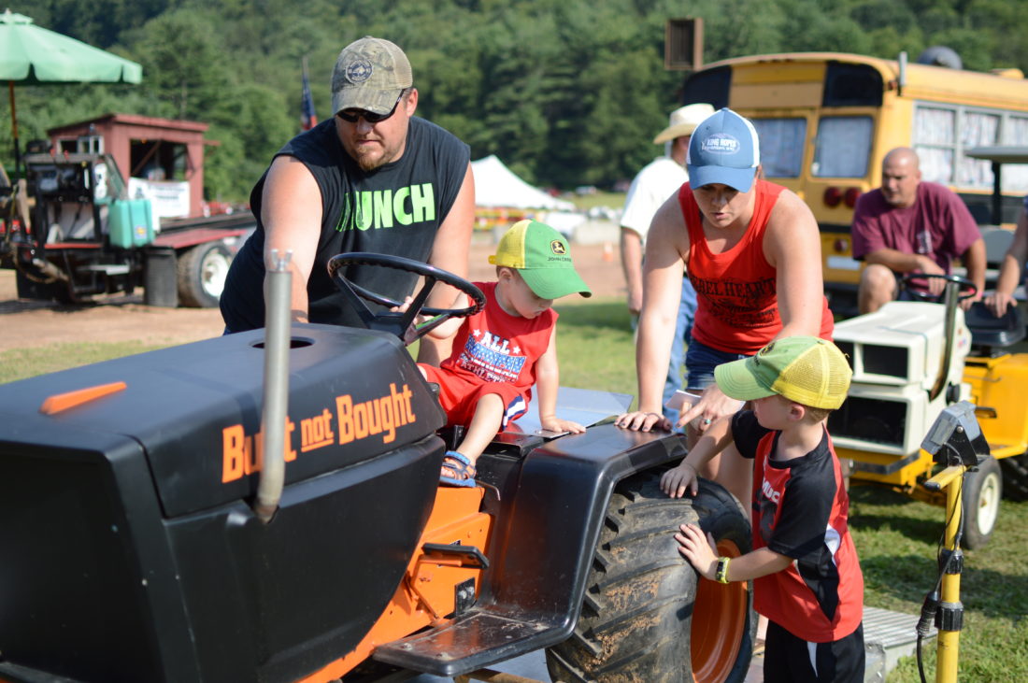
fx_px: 1498
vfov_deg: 25.7
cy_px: 342
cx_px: 514
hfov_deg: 37.9
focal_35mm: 52
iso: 100
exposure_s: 1/2500
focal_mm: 35
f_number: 1.8
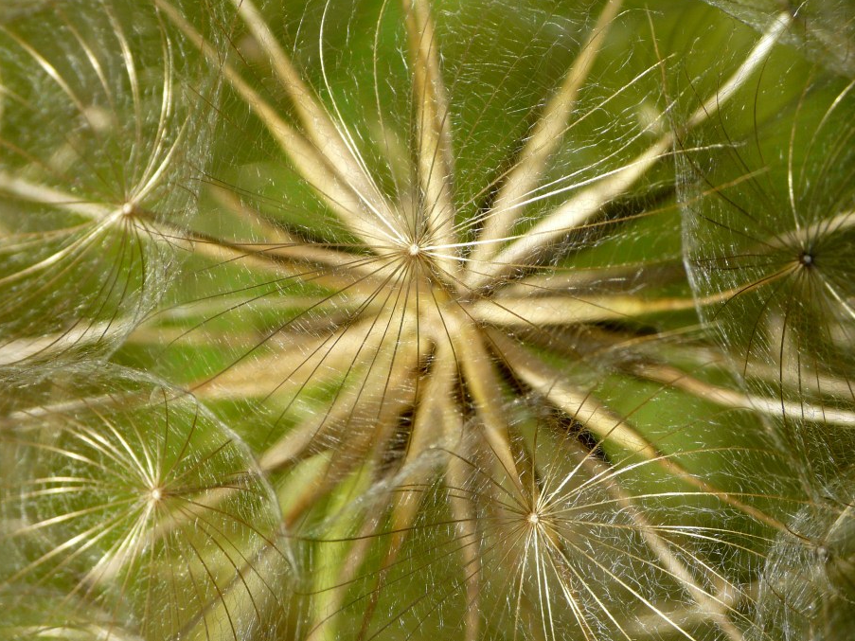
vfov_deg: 8.3
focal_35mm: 178
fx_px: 4396
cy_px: 307
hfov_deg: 11.1
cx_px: 446
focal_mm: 25.9
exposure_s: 1/640
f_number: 4
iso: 100
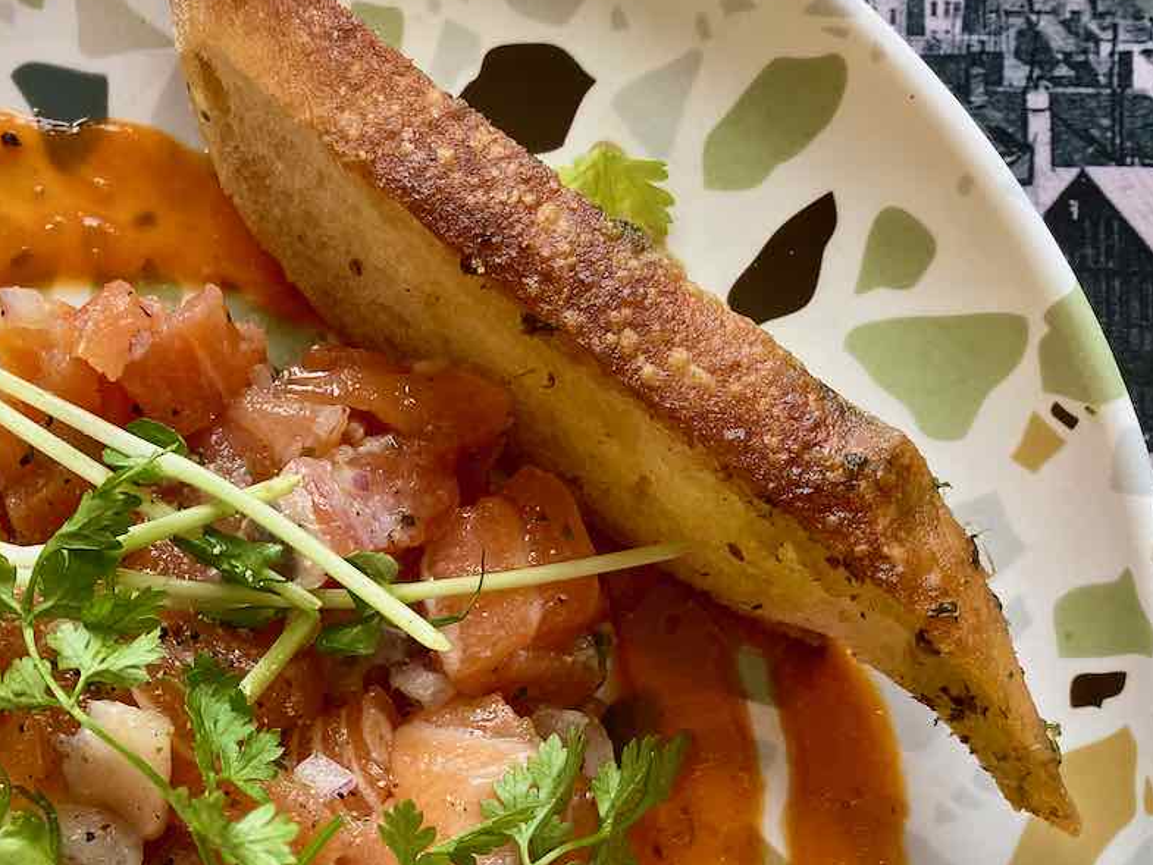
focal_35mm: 53
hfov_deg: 35.3
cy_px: 717
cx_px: 269
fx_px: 1766
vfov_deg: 26.9
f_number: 1.8
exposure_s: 1/100
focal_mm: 4.25
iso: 50
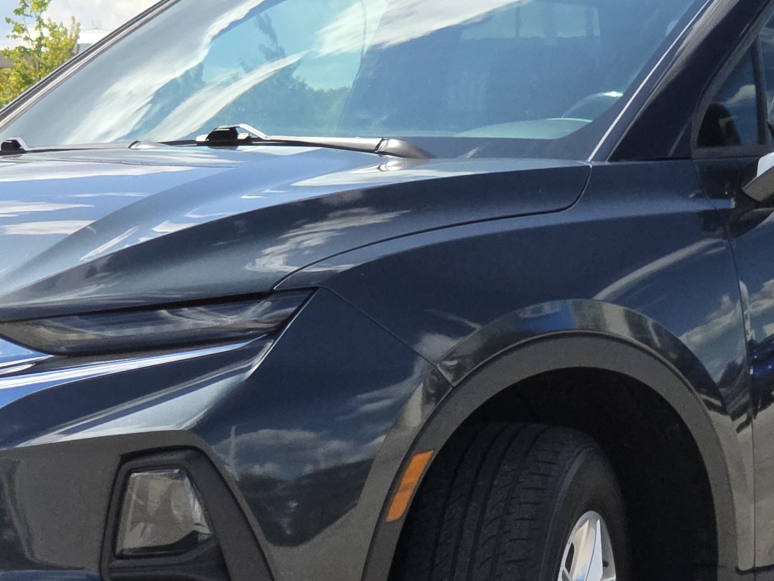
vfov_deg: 7.6
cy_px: 363
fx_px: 4382
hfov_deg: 10.1
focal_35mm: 196
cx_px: 476
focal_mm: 7.9
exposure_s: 1/1864
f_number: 2.4
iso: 50
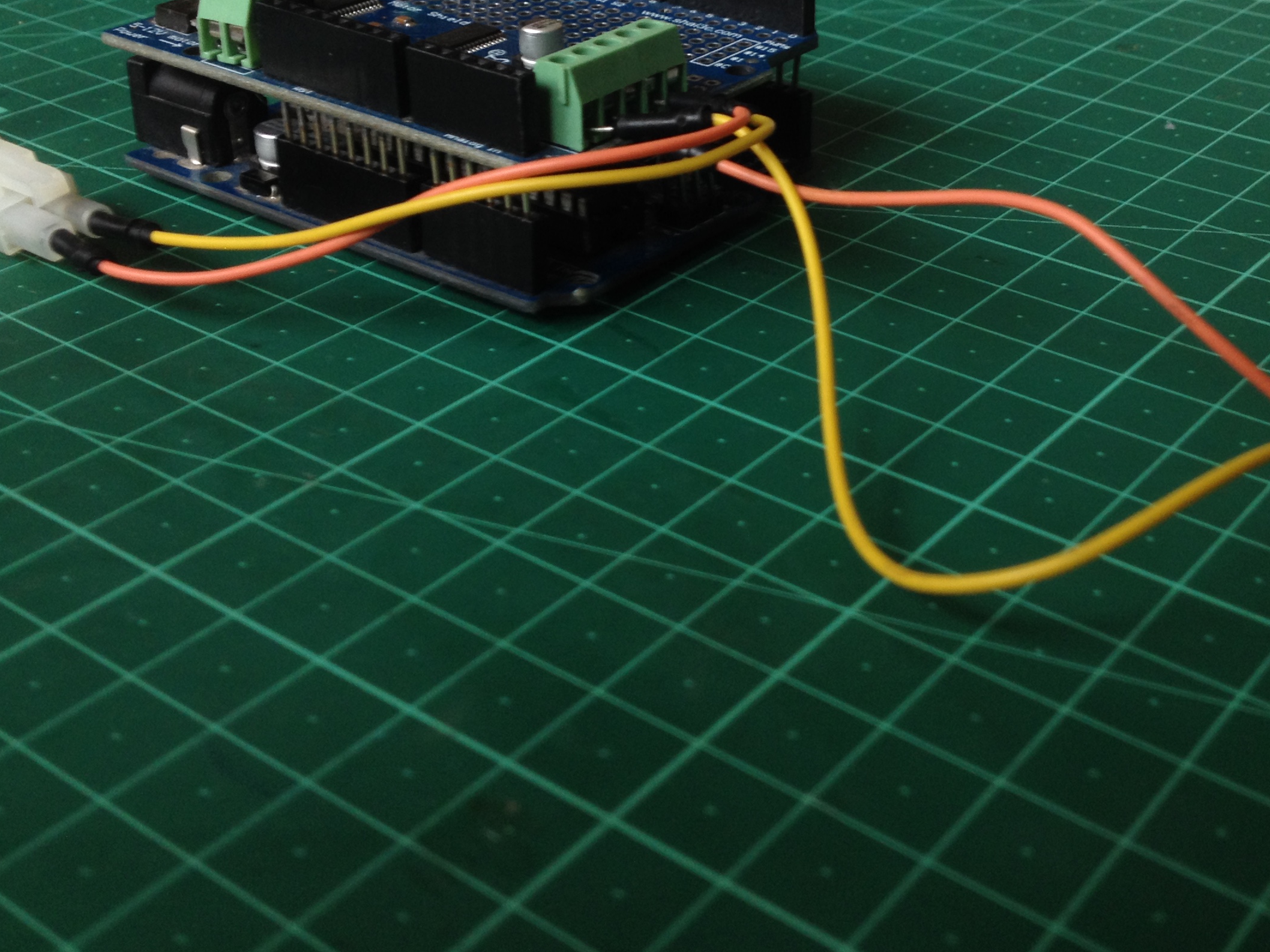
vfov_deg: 26.8
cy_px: 279
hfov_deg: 35.4
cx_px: 790
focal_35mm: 54
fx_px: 1981
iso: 50
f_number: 2.4
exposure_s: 1/20
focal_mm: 4.28
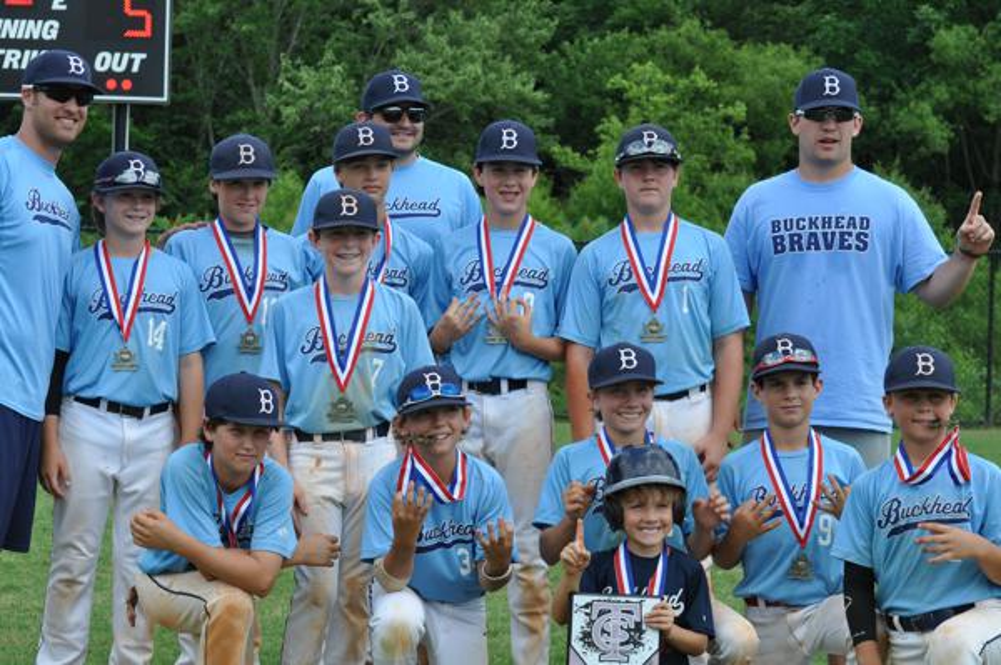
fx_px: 2917
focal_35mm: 105
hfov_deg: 19.5
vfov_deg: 13.0
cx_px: 500
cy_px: 332
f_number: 8
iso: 200
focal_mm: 70
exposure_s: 1/250
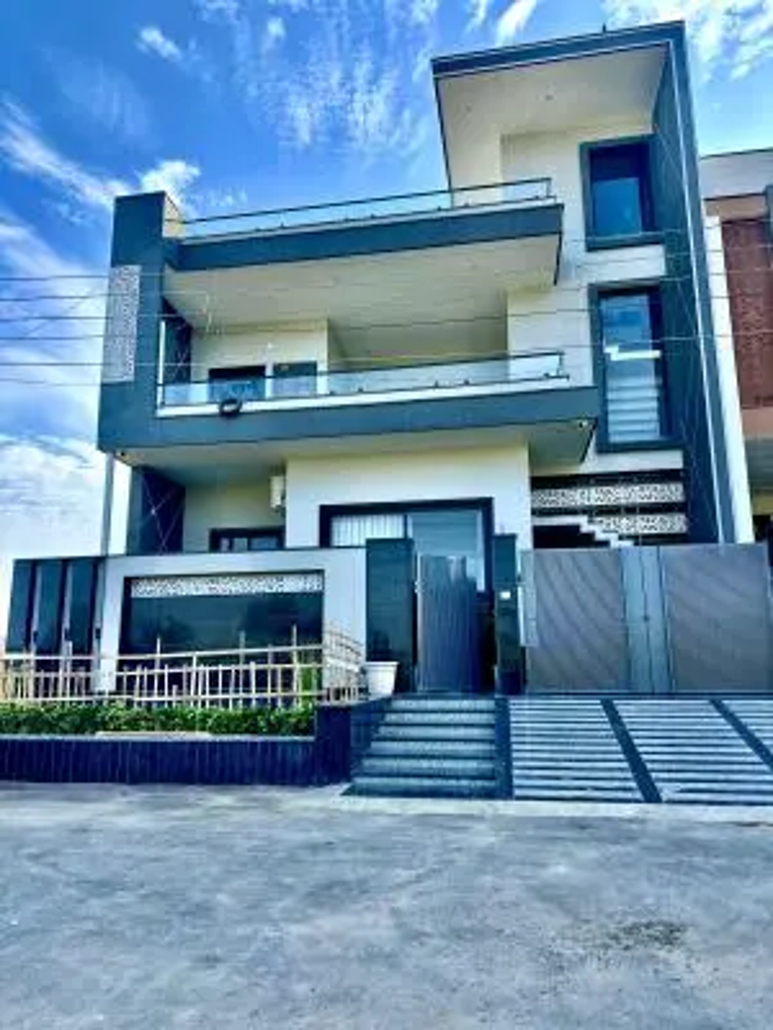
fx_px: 715
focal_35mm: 24
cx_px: 386
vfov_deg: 71.6
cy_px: 515
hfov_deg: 56.8
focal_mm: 6.86
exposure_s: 1/1357
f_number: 1.78
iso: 80
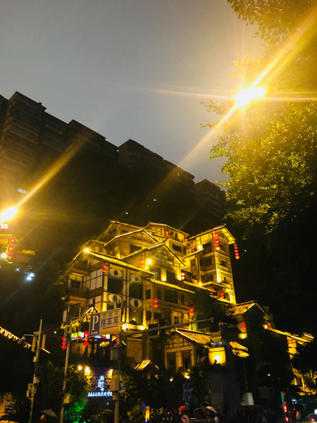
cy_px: 212
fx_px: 354
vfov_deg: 61.7
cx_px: 158
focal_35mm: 29
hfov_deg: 48.2
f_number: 2.2
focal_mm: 4.15
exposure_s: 1/20
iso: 200
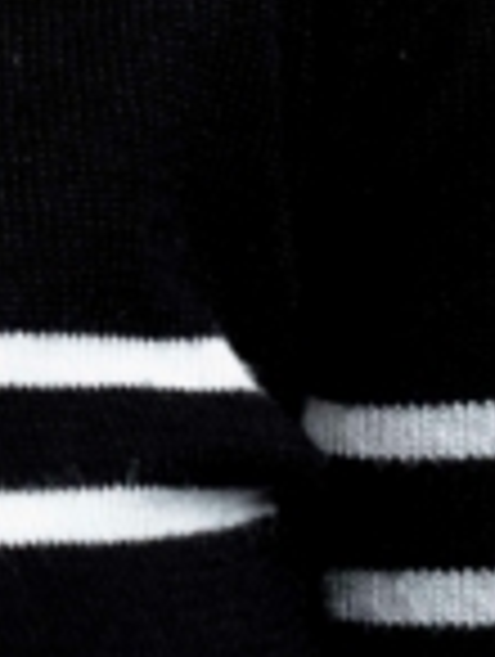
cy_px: -1593
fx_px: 13498
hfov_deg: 2.1
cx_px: -1033
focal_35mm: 710
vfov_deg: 2.7
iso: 640
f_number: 5
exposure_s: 1/80
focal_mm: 105
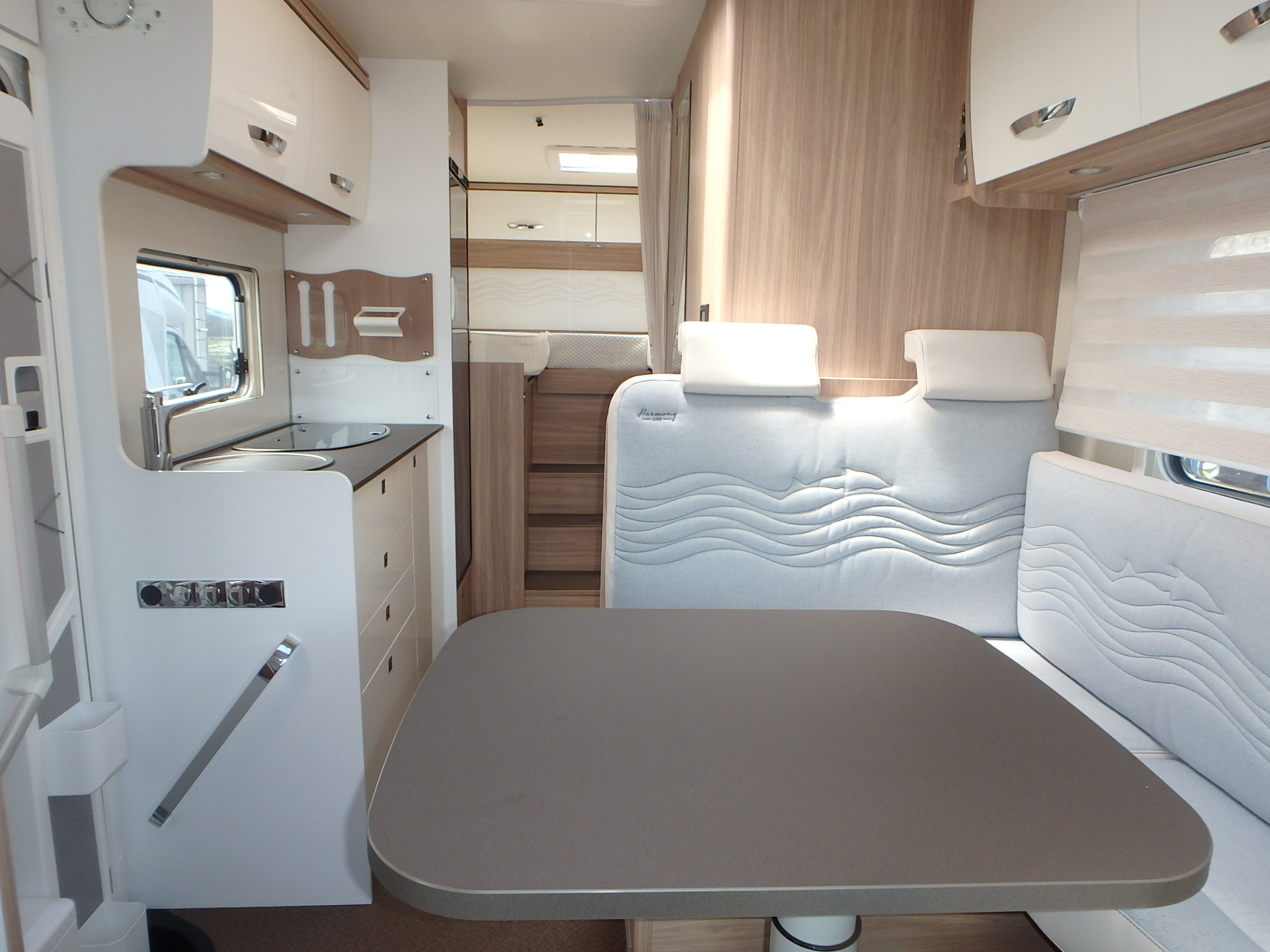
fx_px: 770
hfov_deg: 79.0
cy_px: 476
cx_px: 635
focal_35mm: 21
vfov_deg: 63.4
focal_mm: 3.7
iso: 160
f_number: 3.5
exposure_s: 1/60
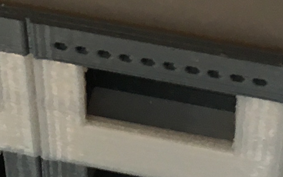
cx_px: 43
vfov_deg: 6.9
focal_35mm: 183
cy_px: -200
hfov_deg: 11.4
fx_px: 1411
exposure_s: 1/33
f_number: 2.2
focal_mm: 4.15
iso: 64
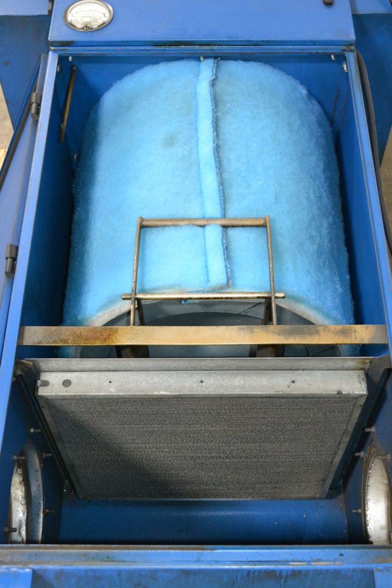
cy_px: 294
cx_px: 196
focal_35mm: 48
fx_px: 784
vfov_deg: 41.1
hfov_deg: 28.1
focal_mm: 32
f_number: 4.8
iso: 2800
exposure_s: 1/60
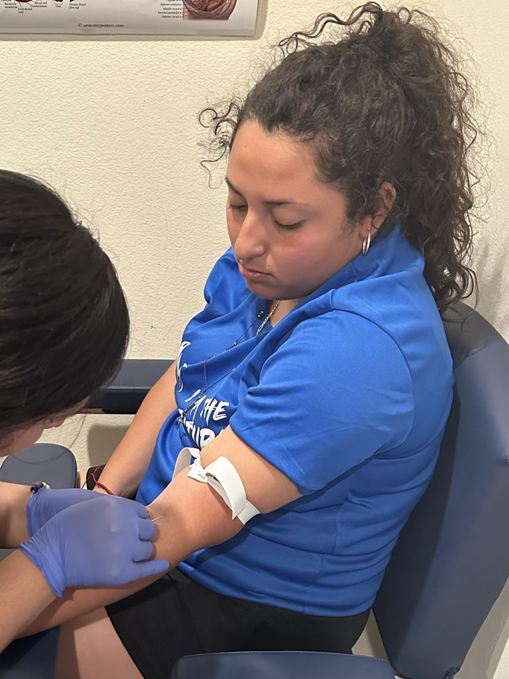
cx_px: 161
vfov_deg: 43.5
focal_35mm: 43
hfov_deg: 33.2
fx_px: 843
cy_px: 431
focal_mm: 6.86
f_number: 1.78
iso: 800
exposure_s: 1/60
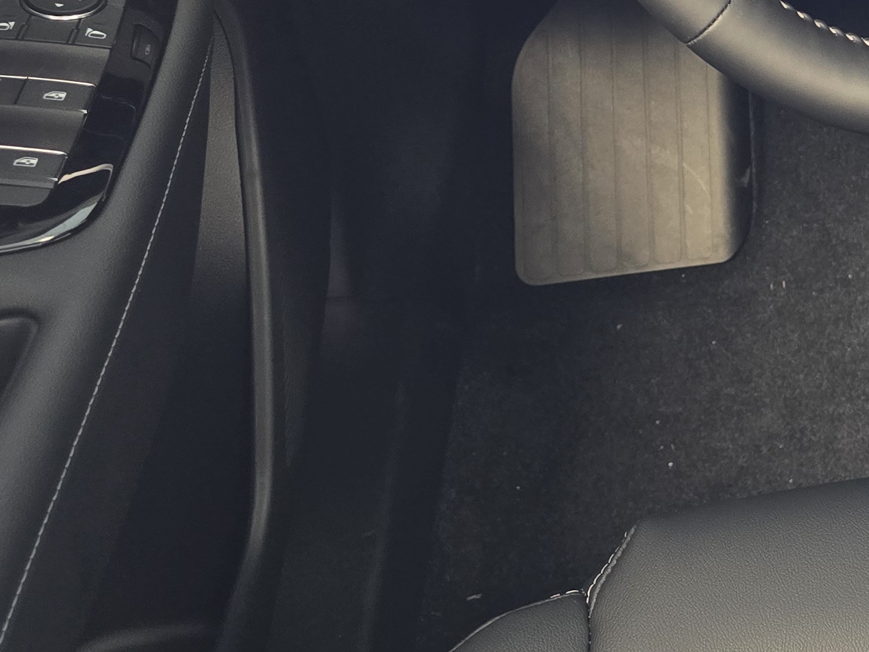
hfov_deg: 23.4
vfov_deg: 20.2
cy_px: 35
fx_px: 1782
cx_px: 1206
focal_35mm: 71
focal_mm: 6.3
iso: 400
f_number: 1.7
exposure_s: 1/31.6
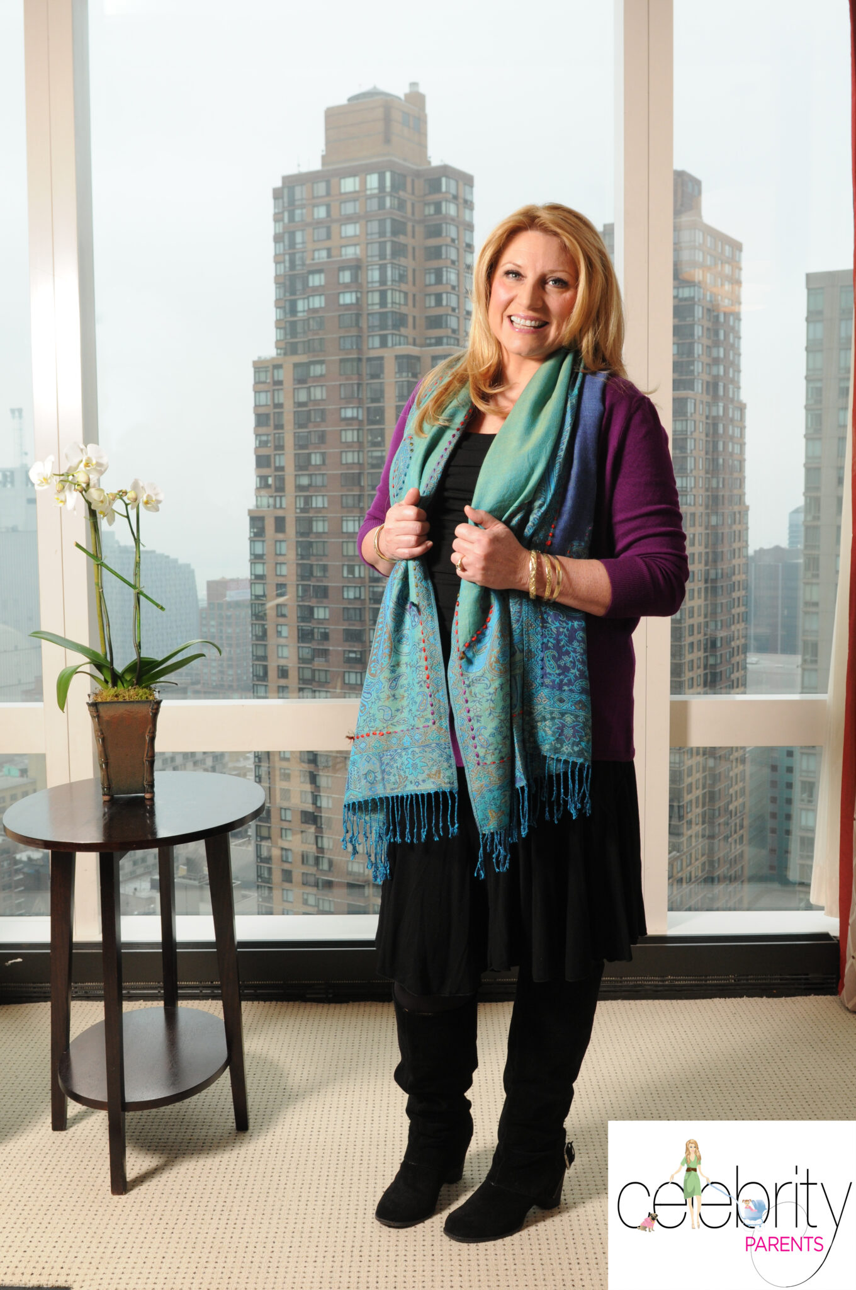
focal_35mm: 36
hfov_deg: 36.8
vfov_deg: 53.2
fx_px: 1287
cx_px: 428
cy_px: 645
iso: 400
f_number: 7.1
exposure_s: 1/60
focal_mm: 24
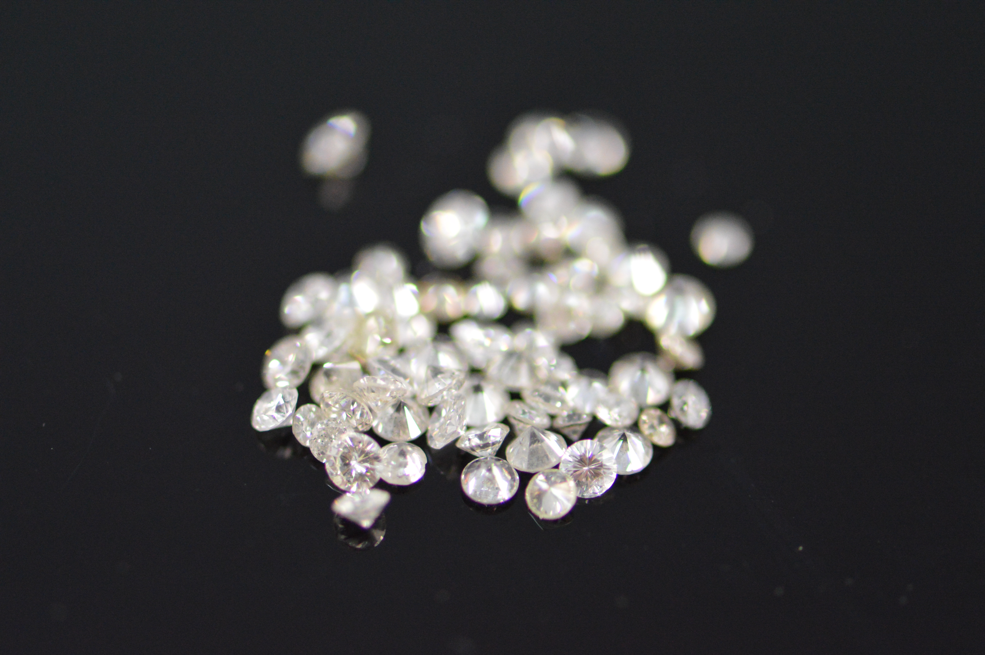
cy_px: 328
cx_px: 492
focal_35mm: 158
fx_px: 4306
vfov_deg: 8.7
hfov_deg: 13.1
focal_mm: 105
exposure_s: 1/500
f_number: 3.8
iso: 2200
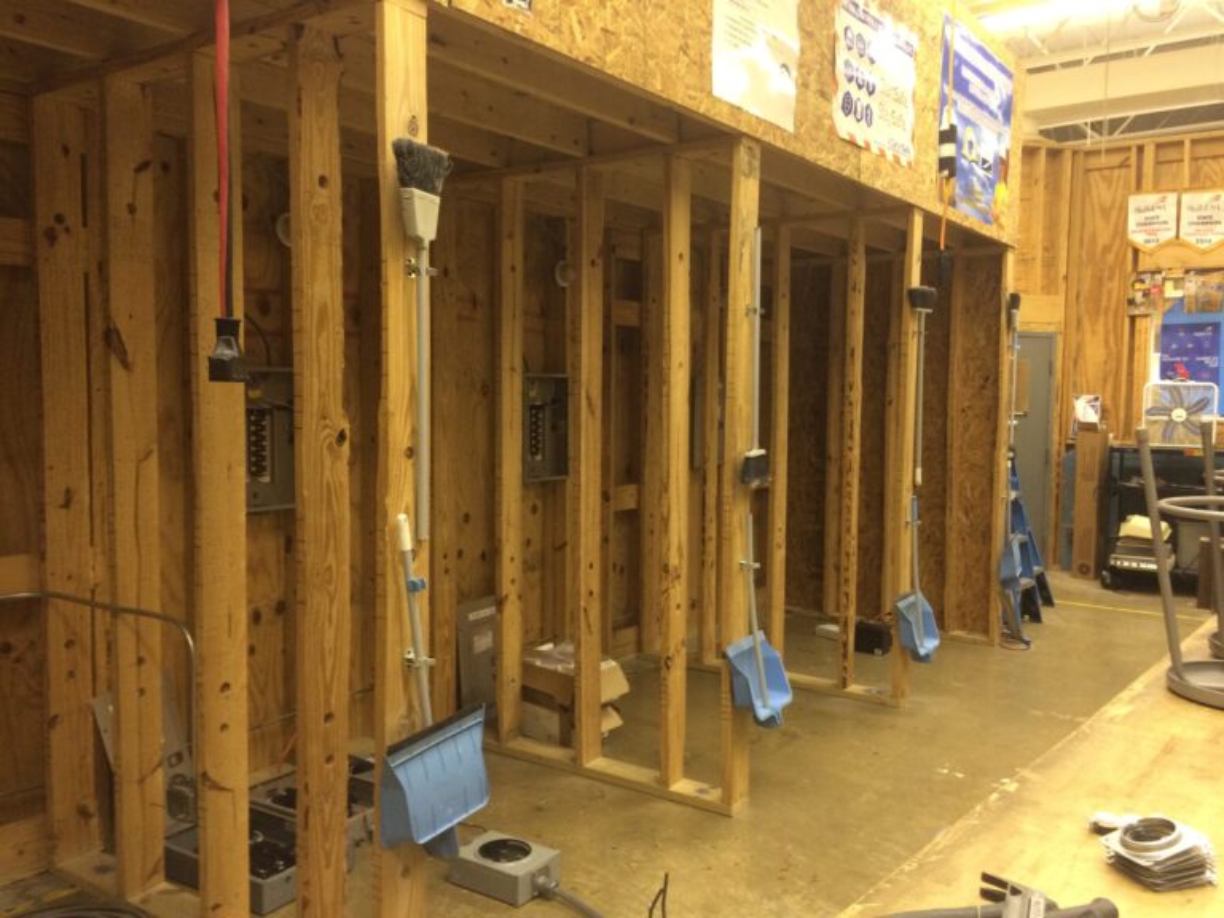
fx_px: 1025
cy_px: 459
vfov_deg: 48.2
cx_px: 612
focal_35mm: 29
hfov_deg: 61.7
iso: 200
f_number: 2.2
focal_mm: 4.15
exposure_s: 1/30
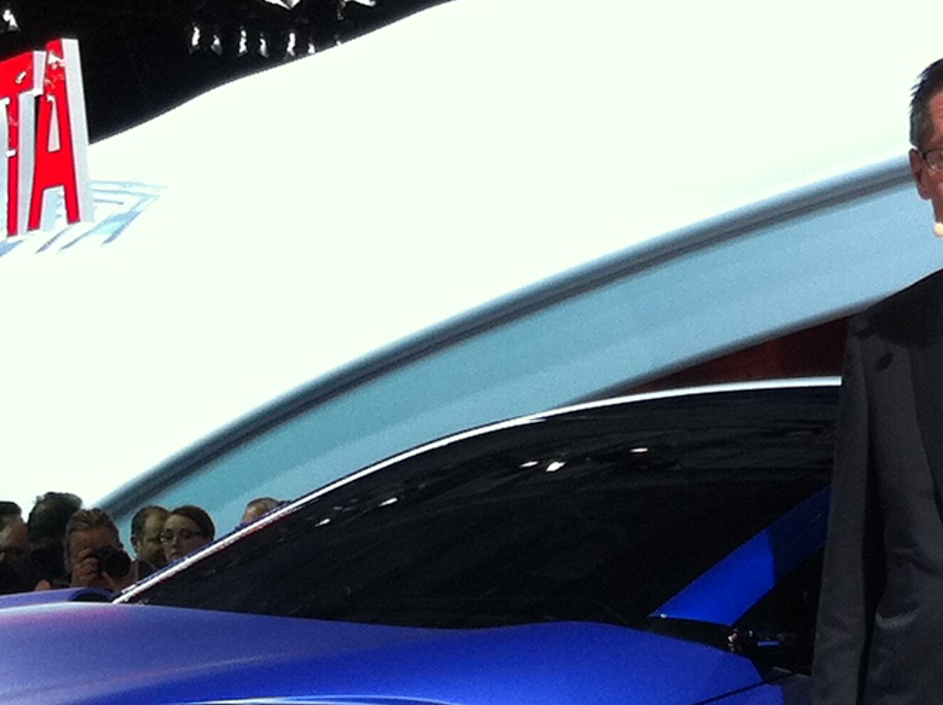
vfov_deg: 10.7
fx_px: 3728
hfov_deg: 14.2
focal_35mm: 137
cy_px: 665
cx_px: 950
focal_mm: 3.85
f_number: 2.8
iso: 80
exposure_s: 1/140
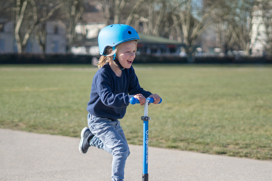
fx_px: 567
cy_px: 102
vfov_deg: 18.2
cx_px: 191
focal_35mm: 75
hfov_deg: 26.8
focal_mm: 50
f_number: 1.8
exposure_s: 1/2000
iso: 100
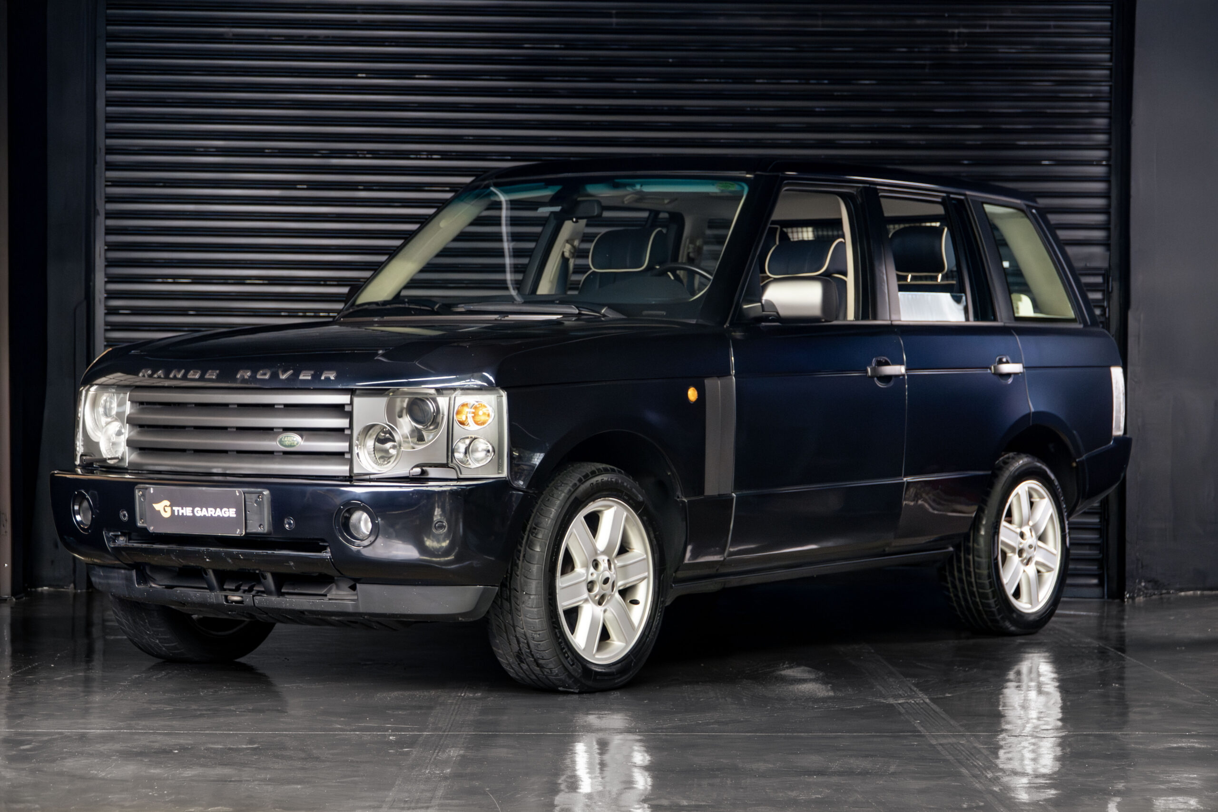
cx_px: 609
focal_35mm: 75
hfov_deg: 27.0
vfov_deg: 18.2
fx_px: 2537
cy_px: 406
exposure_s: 1/25
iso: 3200
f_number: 4
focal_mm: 50
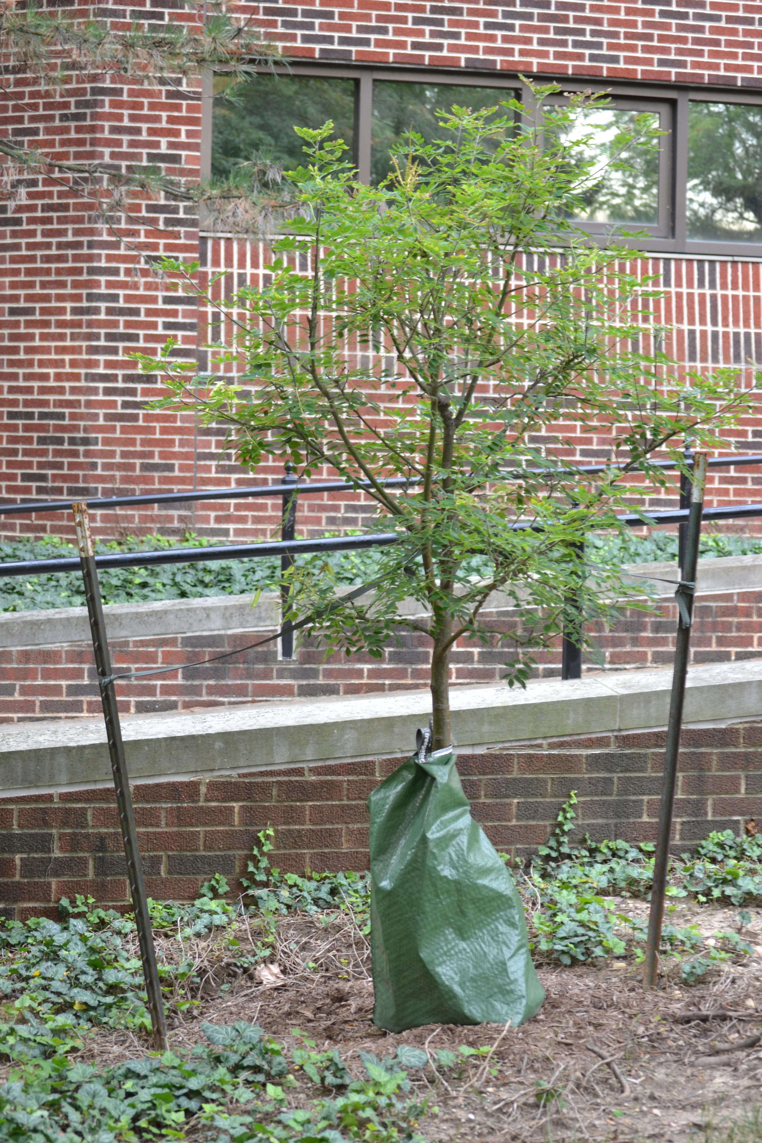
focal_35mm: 82
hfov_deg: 16.6
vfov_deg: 24.6
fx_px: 2619
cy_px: 572
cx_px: 381
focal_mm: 55
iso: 400
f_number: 5.6
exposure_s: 1/125
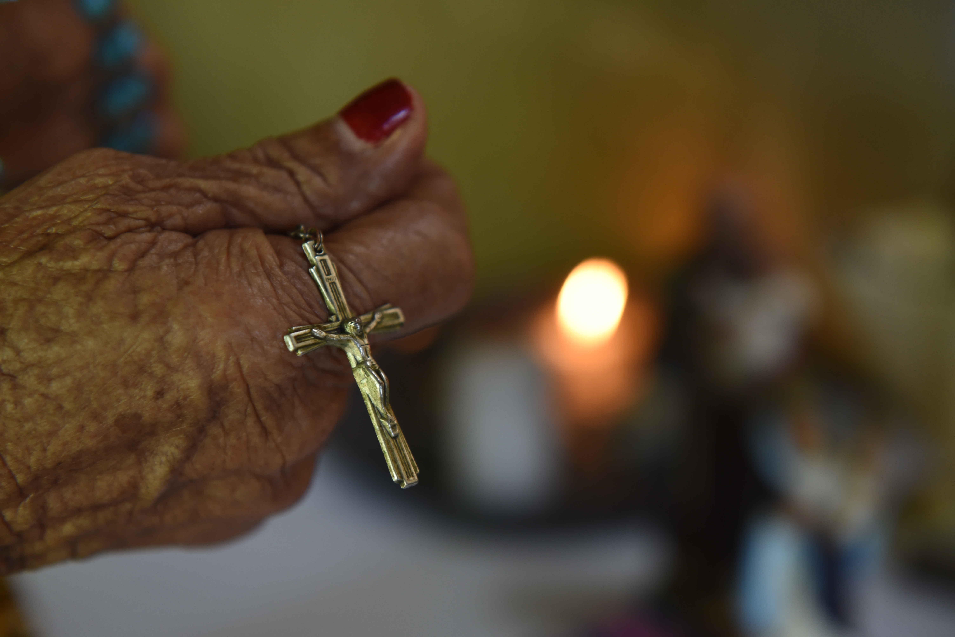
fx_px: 1460
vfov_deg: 24.6
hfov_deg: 36.2
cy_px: 318
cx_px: 478
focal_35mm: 55
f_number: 3.5
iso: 1000
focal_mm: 55
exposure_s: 1/160
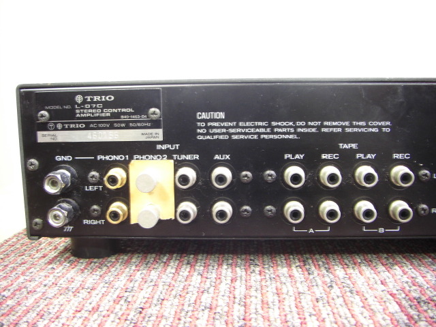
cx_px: 218
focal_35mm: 38
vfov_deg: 37.7
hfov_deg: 49.0
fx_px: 479
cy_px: 164
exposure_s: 1/2
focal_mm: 6.3
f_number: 3.4
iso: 100
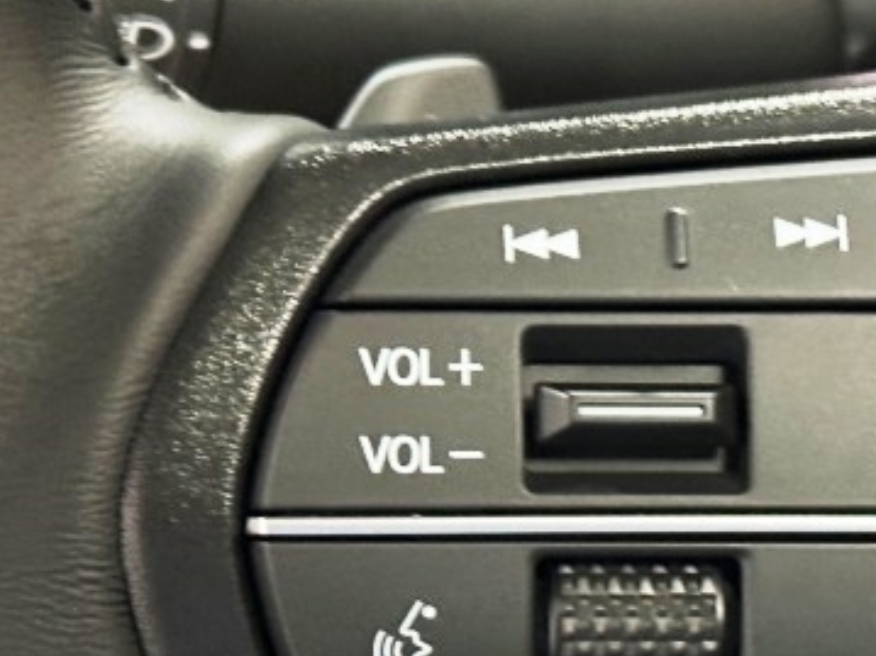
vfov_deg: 10.8
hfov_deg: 14.3
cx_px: 678
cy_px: 454
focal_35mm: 137
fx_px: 3466
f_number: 1.78
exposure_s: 1/20
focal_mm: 6.86
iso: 640
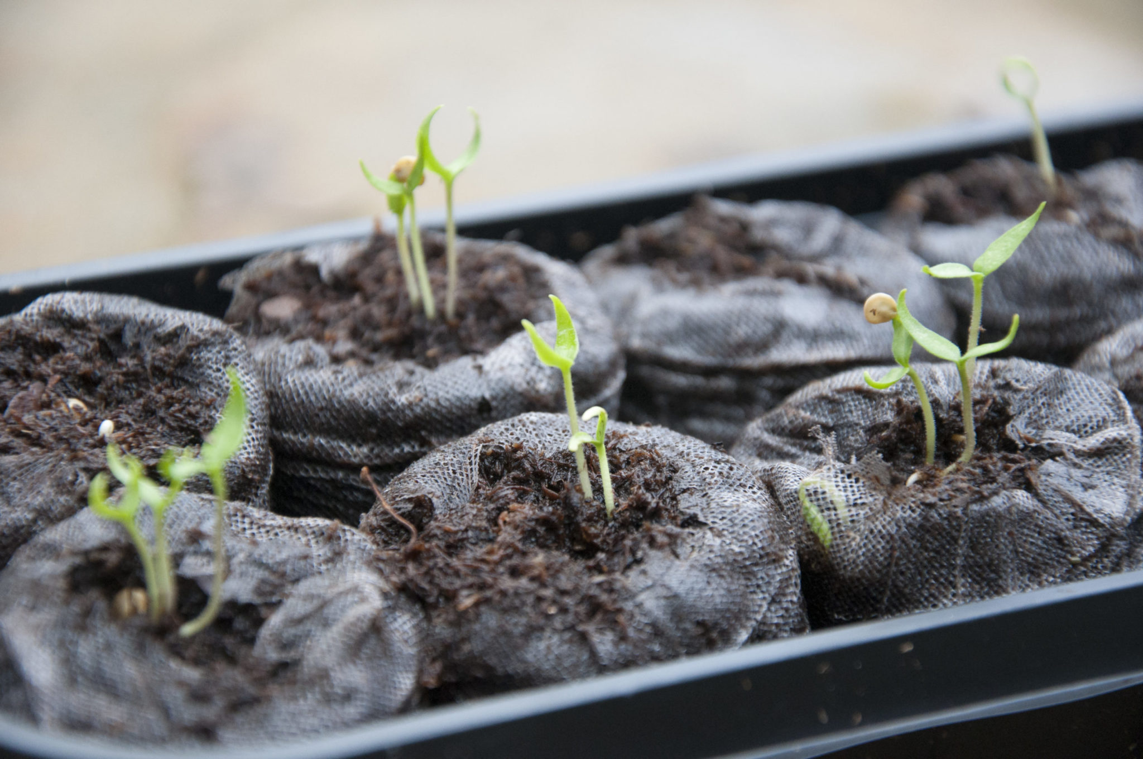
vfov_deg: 9.3
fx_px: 4661
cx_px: 572
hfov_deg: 14.0
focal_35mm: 147
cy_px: 380
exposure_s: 1/1000
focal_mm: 98
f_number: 5.6
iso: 1600
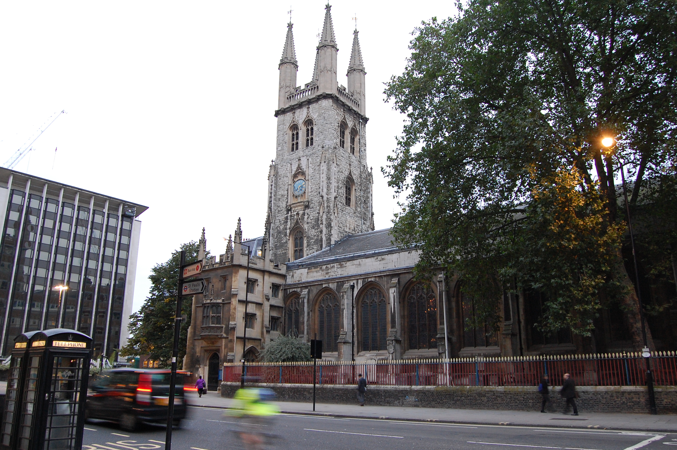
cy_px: 225
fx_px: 507
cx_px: 338
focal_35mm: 27
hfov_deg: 67.4
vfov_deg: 47.8
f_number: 6.3
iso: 800
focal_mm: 18
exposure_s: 1/13
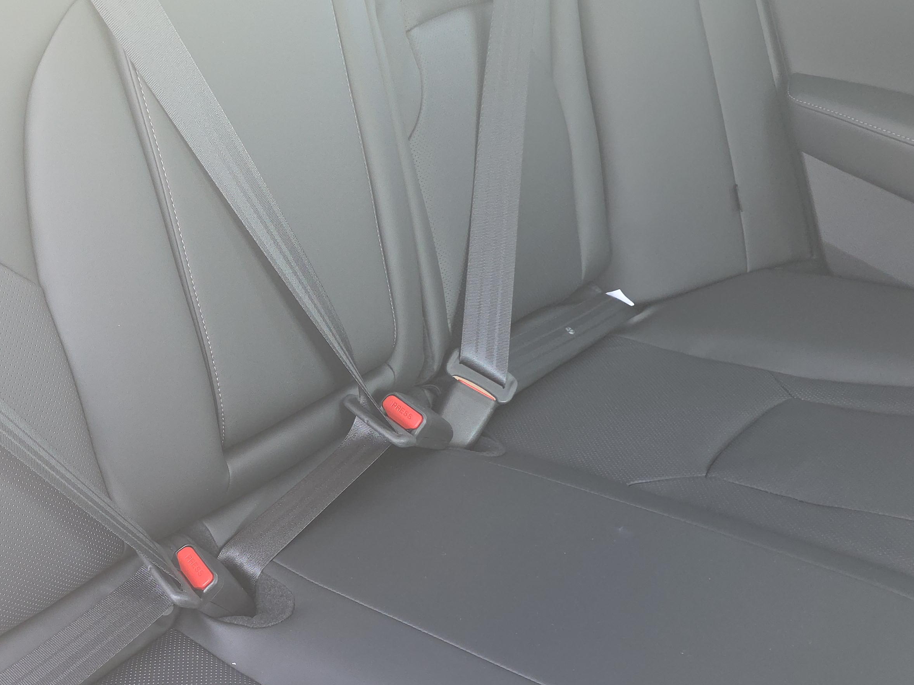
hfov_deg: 45.8
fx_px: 1030
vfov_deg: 36.7
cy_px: 413
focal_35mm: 39
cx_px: 205
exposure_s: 1/180
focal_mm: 6.3
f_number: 1.7
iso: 160
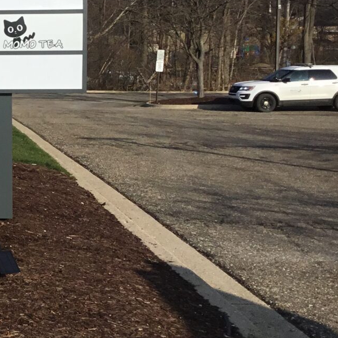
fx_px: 961
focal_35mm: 87
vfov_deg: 19.9
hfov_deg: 18.3
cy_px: 118
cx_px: -128
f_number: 2.4
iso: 25
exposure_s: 1/2262
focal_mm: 3.3
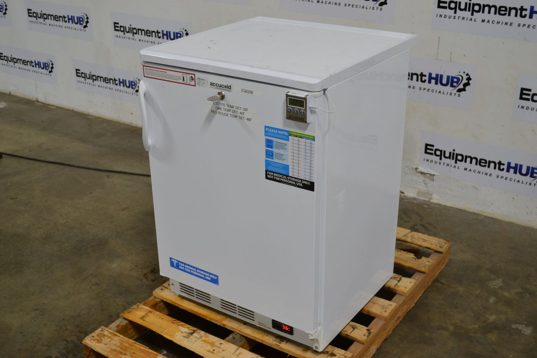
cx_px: 268
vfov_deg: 30.8
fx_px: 649
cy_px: 179
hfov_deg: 45.0
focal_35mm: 44
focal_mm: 29
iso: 400
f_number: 4.5
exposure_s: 1/40
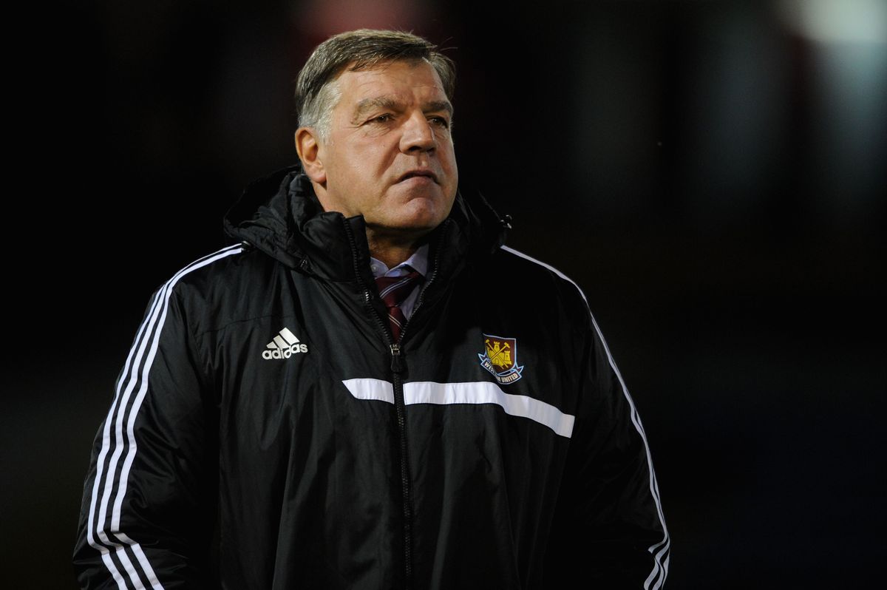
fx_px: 9847
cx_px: 444
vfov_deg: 3.4
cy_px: 295
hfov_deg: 5.2
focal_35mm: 400
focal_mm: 400
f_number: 2.8
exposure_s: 1/800
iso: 2000
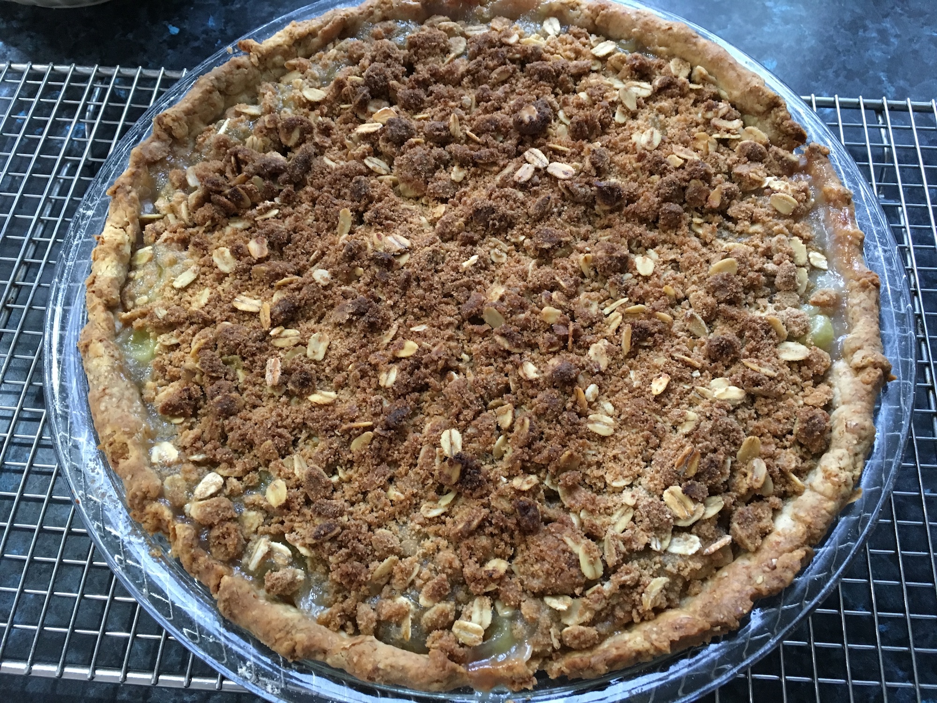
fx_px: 785
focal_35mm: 29
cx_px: 468
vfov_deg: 48.2
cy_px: 352
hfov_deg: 61.7
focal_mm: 4.15
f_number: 2.2
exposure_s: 1/33
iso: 160
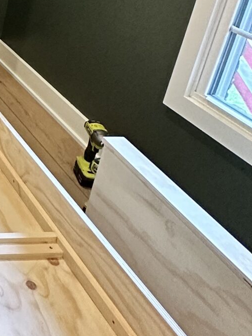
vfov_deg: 32.9
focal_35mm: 53
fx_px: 514
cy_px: -7
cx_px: -219
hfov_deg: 19.4
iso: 250
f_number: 2.2
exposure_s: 1/120
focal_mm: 2.22
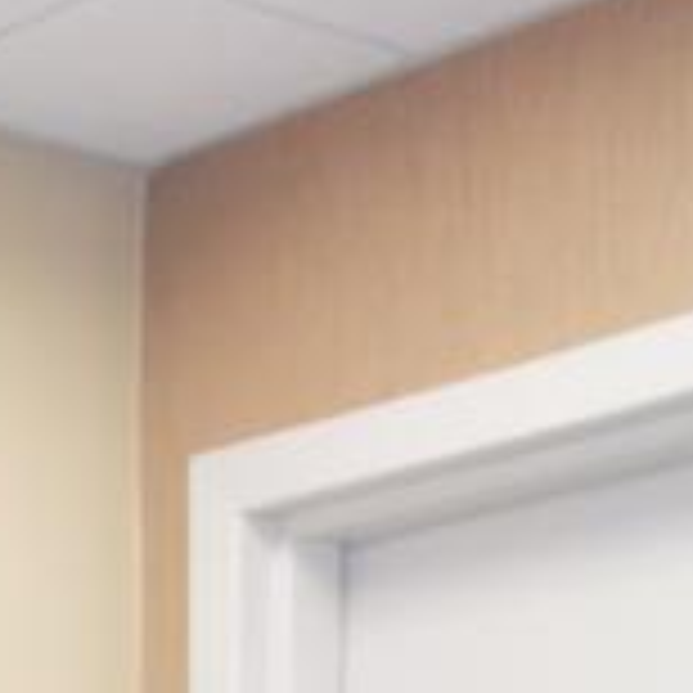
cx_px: -230
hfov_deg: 10.0
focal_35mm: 172
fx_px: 3896
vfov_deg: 8.9
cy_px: 1791
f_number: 3.6
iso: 200
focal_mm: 6
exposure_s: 1/25
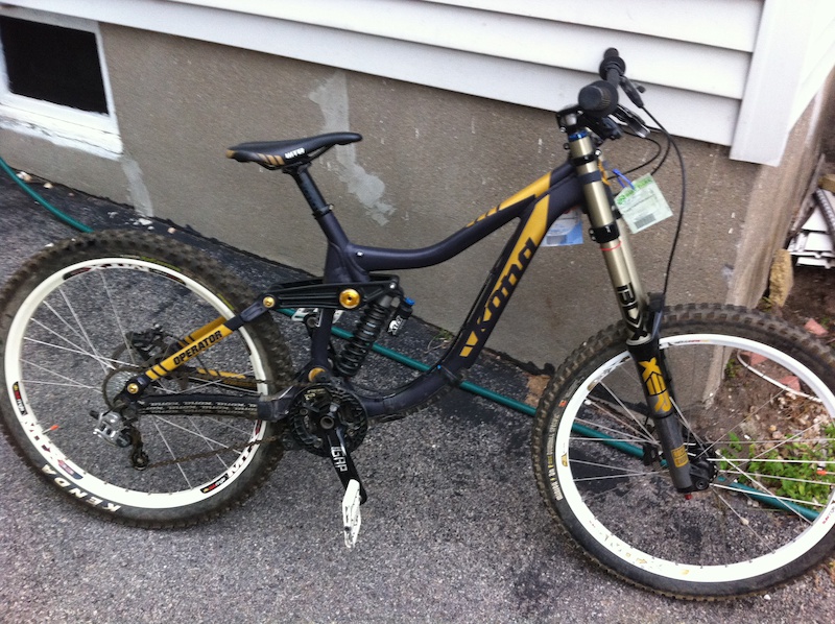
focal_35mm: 35
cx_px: 418
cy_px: 312
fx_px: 843
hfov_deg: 52.7
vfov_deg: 40.6
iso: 160
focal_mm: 3.85
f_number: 2.8
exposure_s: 1/15
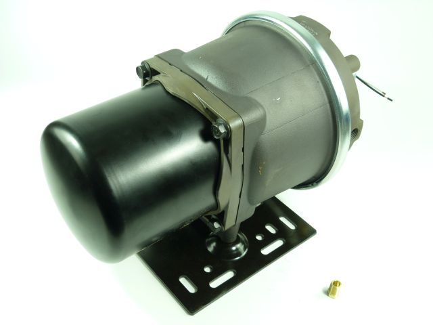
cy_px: 162
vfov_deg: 33.6
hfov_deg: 43.9
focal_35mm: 43
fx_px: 538
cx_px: 216
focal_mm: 7.8
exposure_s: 1/13
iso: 80
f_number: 4
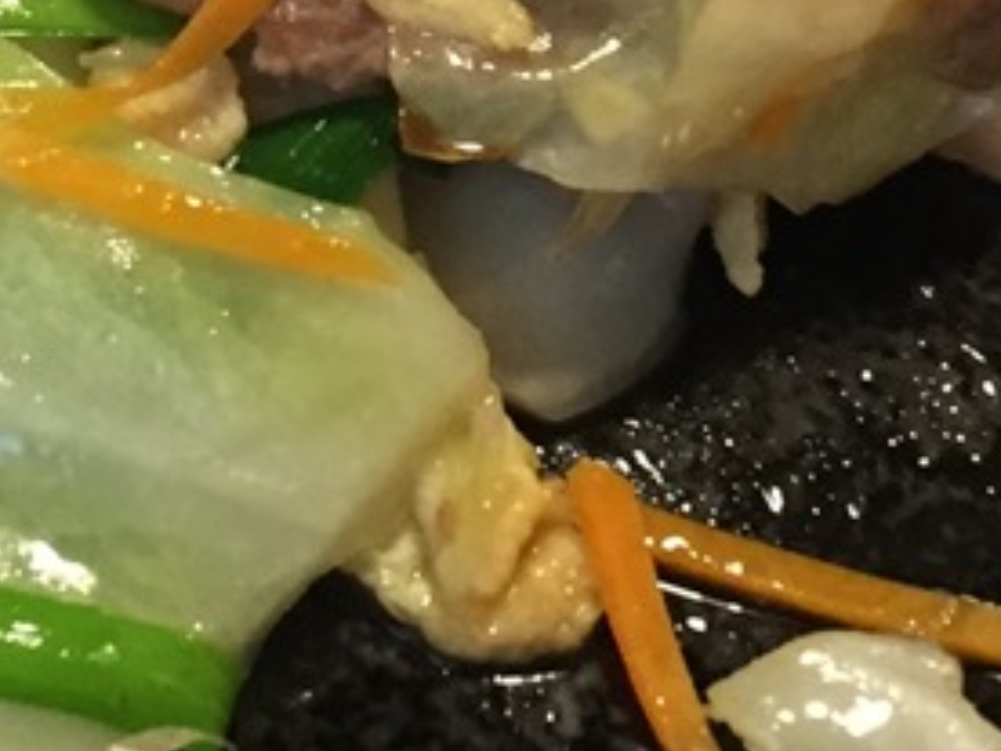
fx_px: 3644
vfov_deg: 11.1
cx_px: 83
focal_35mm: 126
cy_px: -490
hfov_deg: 15.4
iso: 125
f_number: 2.2
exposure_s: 1/30
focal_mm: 4.15
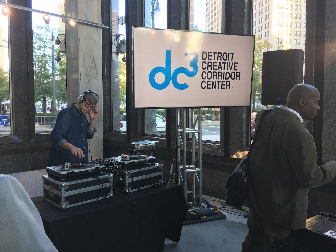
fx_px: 281
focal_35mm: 29
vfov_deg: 48.2
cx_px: 168
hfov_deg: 61.7
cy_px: 126
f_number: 2.2
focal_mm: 4.15
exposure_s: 1/60
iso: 32
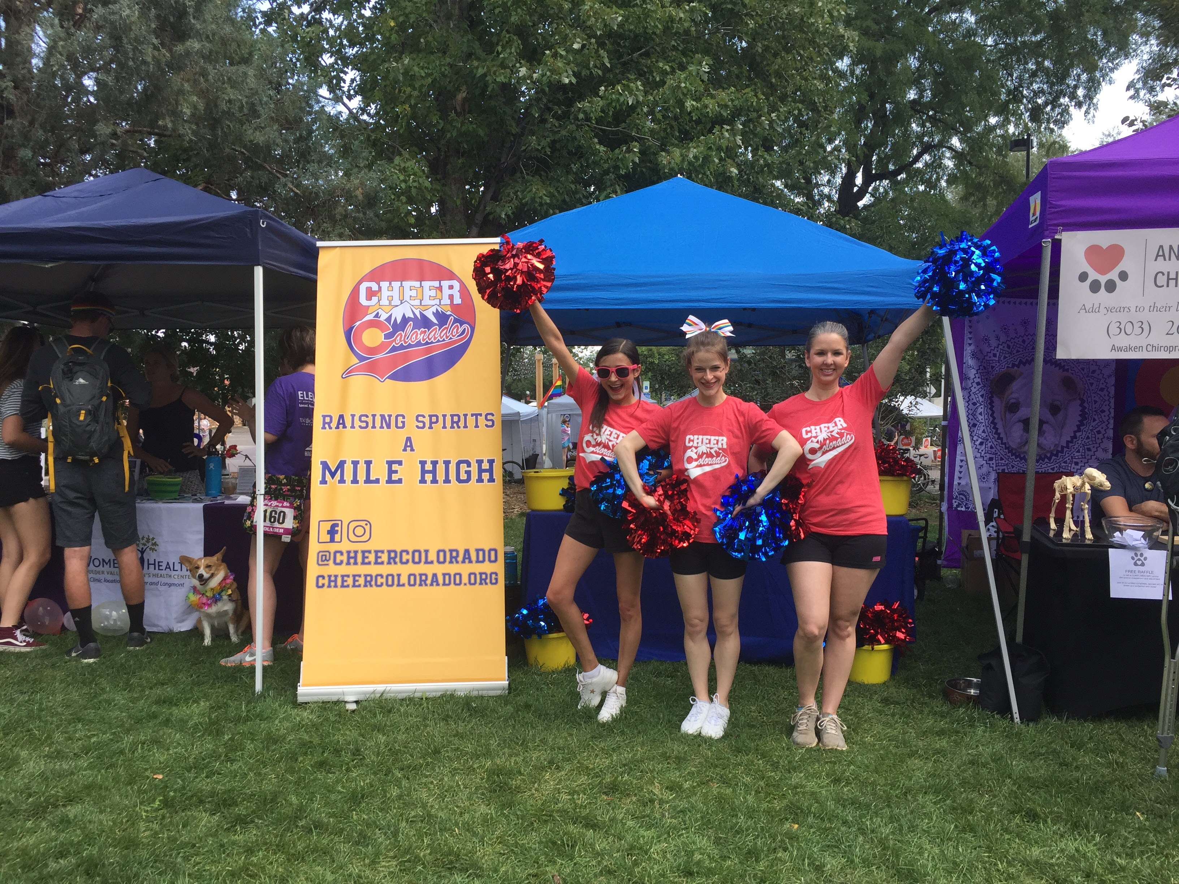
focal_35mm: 29
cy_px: 442
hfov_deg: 61.7
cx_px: 590
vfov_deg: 48.2
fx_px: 988
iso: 32
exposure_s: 1/306
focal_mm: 4.15
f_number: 2.2
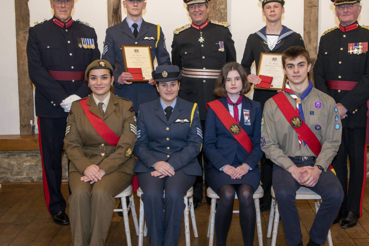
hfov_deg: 41.0
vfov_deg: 28.1
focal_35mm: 48
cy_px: 122
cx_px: 207
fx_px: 492
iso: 2000
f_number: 2.8
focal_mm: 34
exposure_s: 1/60
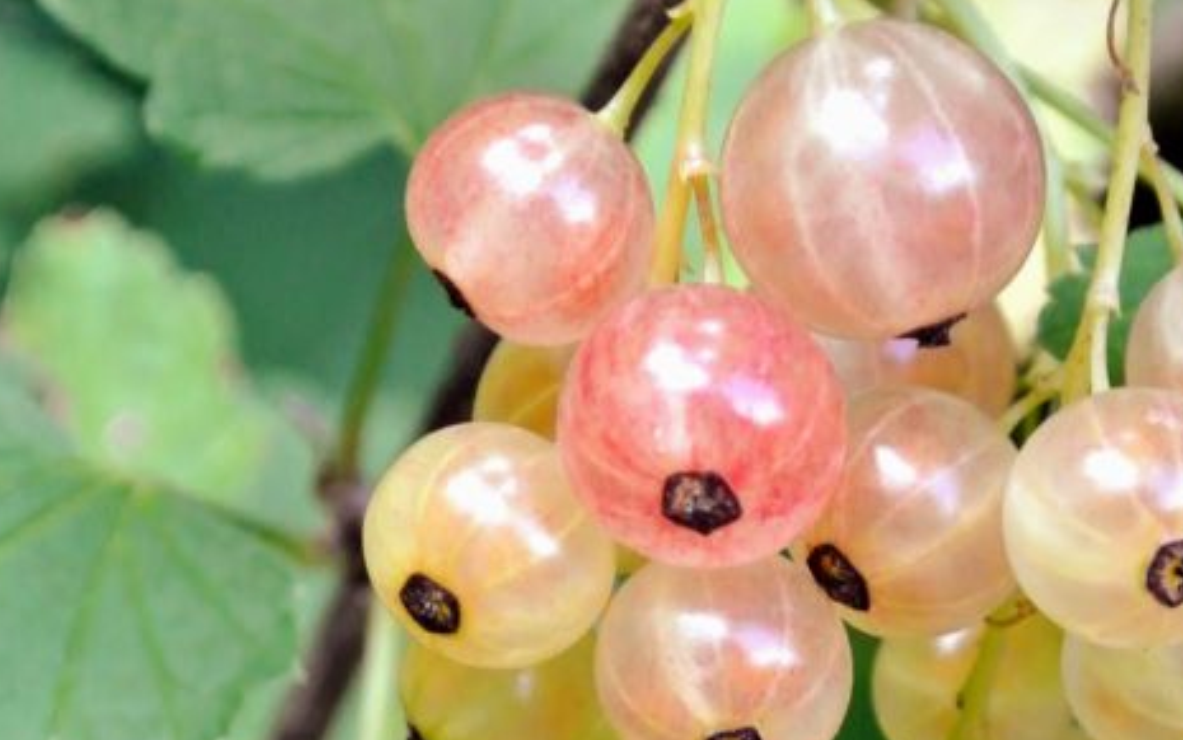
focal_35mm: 182
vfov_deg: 7.2
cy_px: 689
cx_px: 791
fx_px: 5870
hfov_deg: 11.5
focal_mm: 30
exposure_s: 1/100
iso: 800
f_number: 5.6
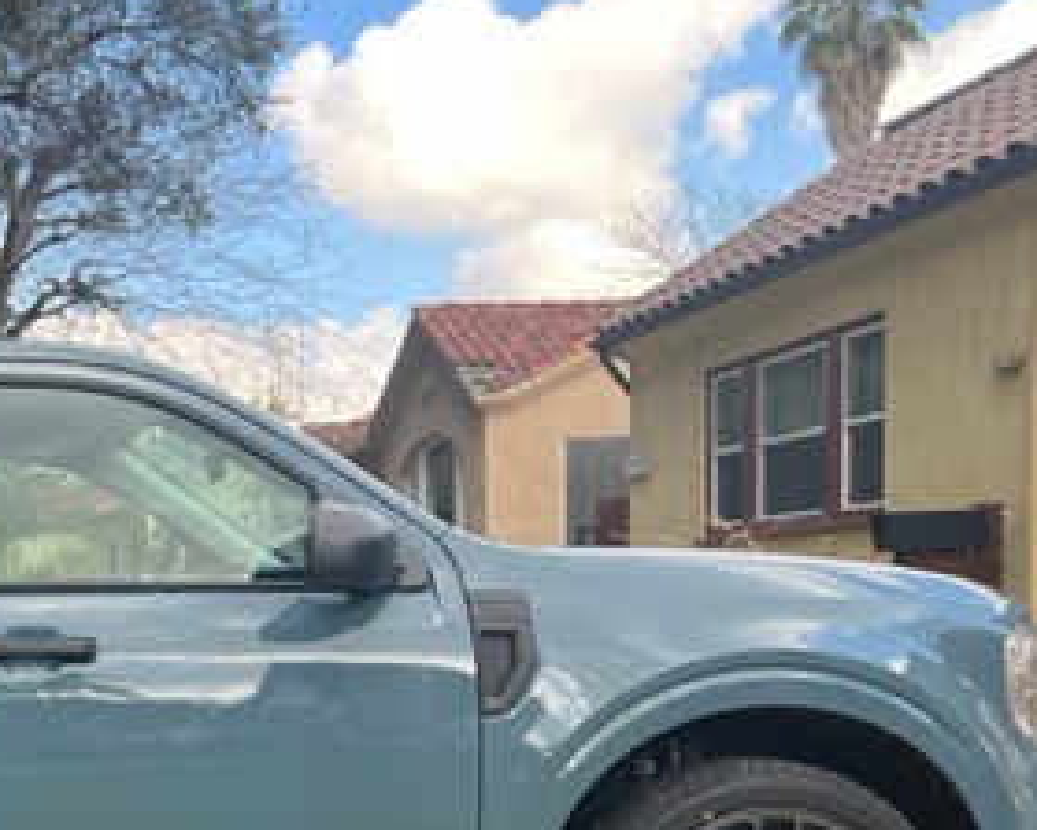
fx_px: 1780
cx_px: -111
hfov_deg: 29.2
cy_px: 752
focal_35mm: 58
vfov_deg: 25.4
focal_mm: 5.7
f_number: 1.5
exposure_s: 1/552
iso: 50
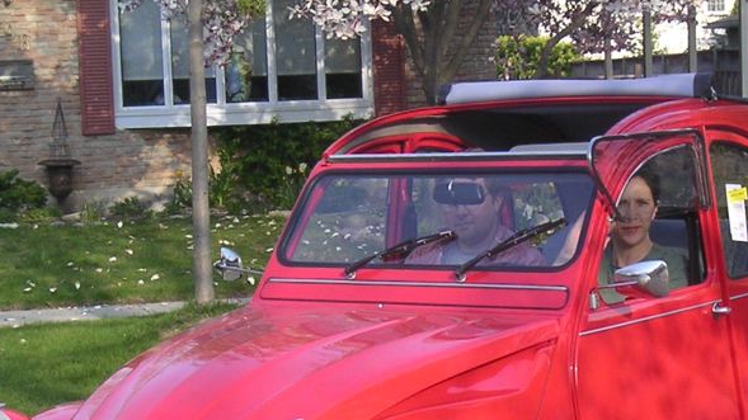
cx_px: 456
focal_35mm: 90
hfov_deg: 23.6
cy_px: 318
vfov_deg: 13.4
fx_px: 1785
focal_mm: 6
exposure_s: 1/250
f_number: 2.8
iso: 50
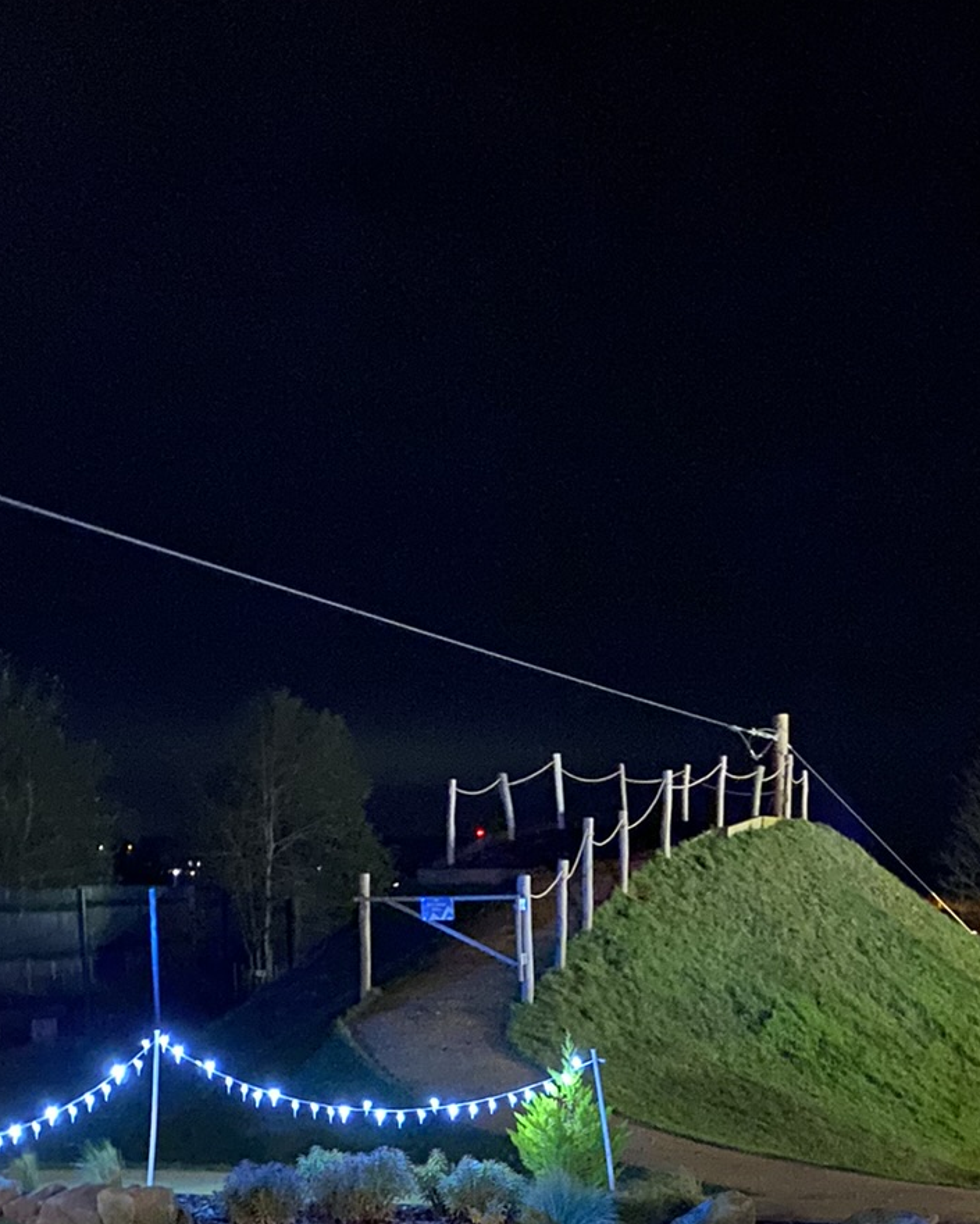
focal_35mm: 59
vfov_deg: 29.0
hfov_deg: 25.6
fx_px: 2139
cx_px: 673
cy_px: 1337
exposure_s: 1/8
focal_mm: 4.25
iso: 1250
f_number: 1.8
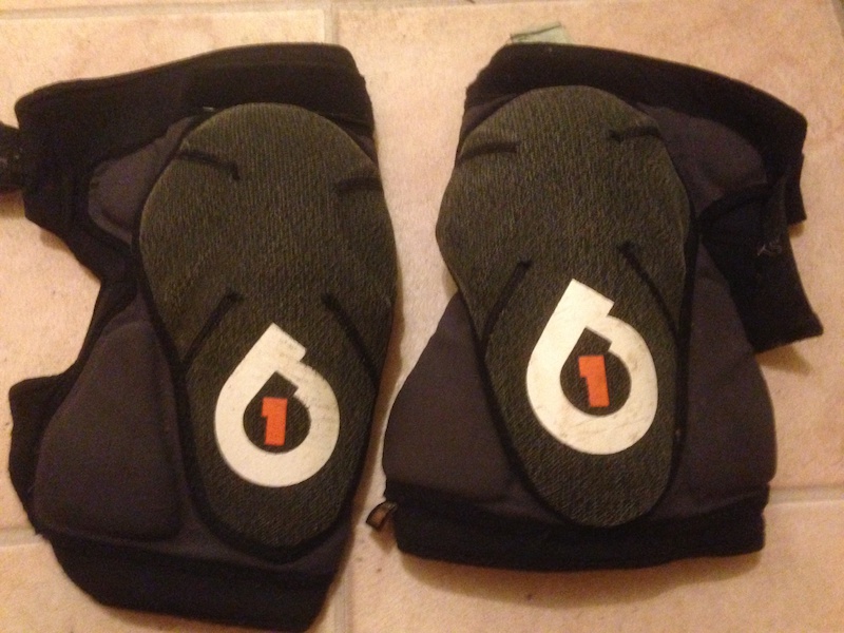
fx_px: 805
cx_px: 422
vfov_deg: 42.9
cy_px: 316
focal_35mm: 33
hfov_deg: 55.4
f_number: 2.4
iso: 800
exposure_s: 1/15
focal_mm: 4.12
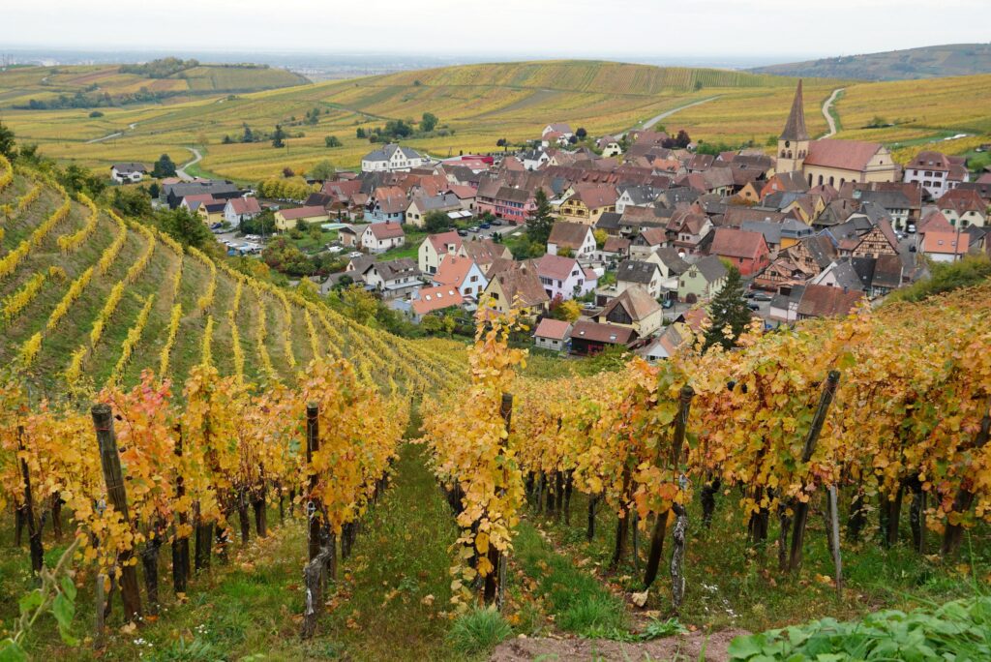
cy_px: 331
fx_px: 1074
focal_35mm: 39
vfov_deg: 34.3
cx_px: 496
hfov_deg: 49.5
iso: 100
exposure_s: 1/80
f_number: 5
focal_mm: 26
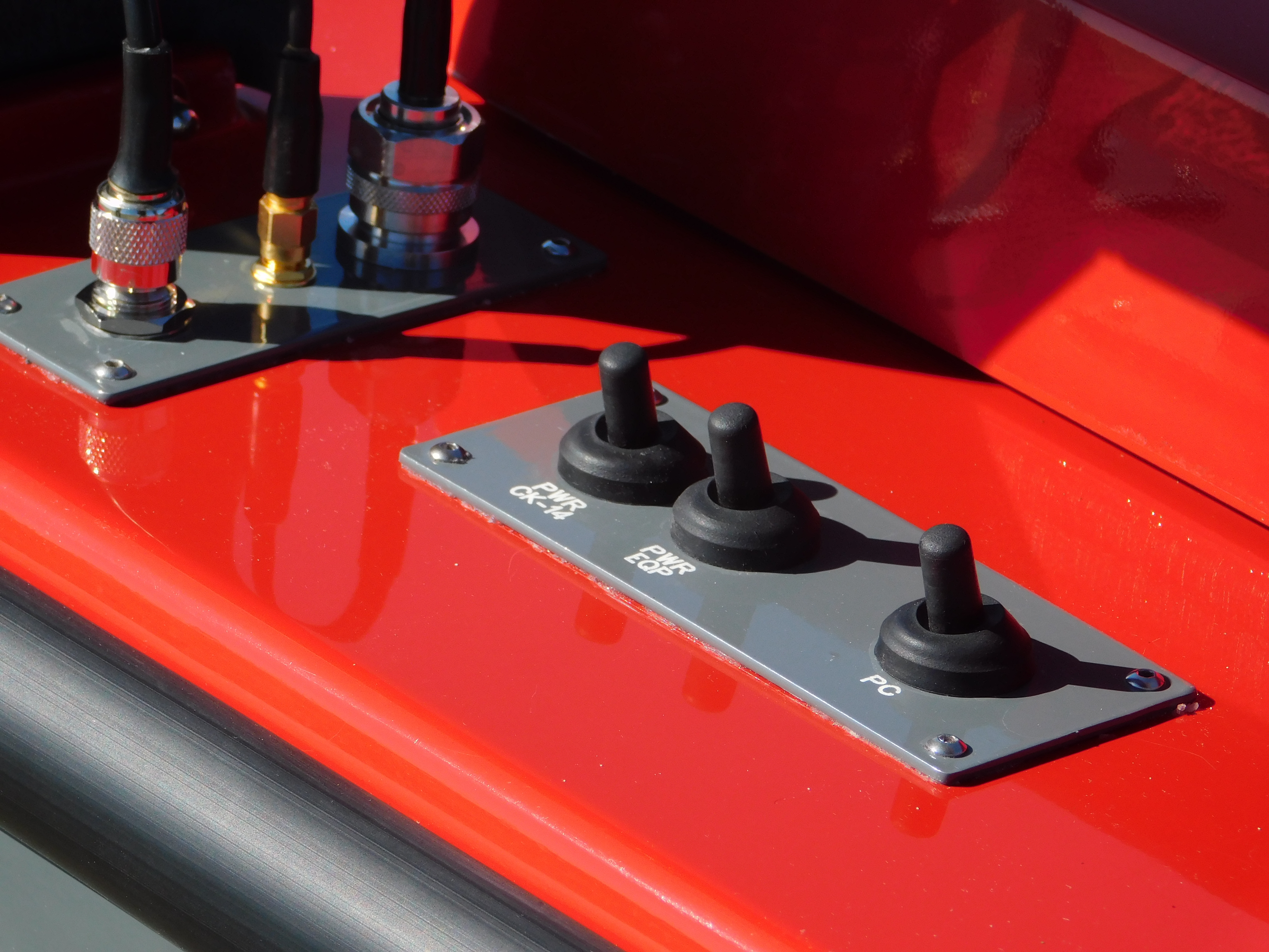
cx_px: 634
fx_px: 8505
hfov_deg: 8.5
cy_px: 476
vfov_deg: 6.4
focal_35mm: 232
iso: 125
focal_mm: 41.3
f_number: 5.6
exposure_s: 1/500
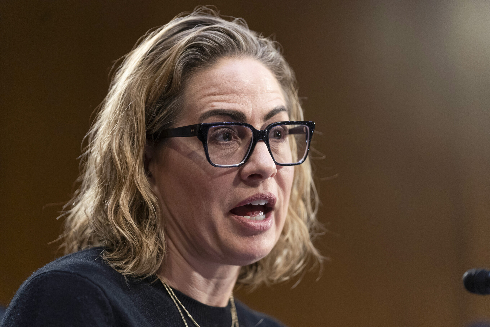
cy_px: 164
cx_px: 245
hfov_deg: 13.6
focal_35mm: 151
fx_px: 2055
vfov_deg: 9.1
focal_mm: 151
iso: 4000
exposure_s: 1/400
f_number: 2.8
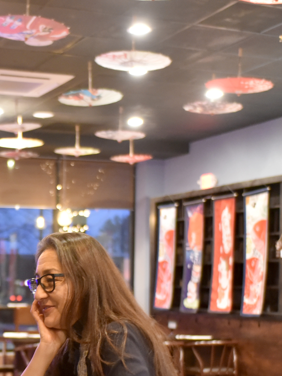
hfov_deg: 17.1
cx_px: 26
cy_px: 318
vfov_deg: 22.6
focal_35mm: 85
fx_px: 923
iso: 2500
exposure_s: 1/40
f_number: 2.8
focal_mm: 34
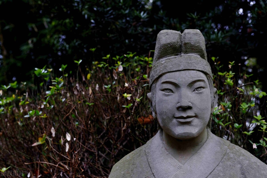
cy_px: 89
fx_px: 415
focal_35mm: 56
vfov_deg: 24.2
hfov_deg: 35.6
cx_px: 134
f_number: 5.6
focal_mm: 56
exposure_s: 1/40
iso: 800
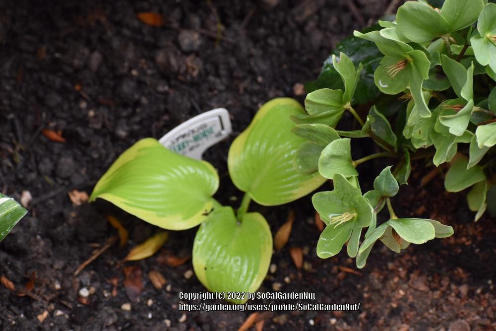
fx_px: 2025
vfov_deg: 9.3
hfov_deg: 14.0
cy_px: 166
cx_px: 248
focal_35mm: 147
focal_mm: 98
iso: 1600
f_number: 4.8
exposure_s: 1/250
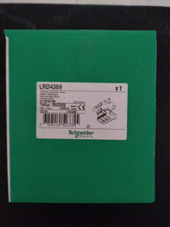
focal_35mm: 26
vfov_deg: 67.3
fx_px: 170
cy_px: 114
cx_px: 85
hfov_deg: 53.1
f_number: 1.8
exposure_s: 1/20
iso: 1509
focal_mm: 4.75
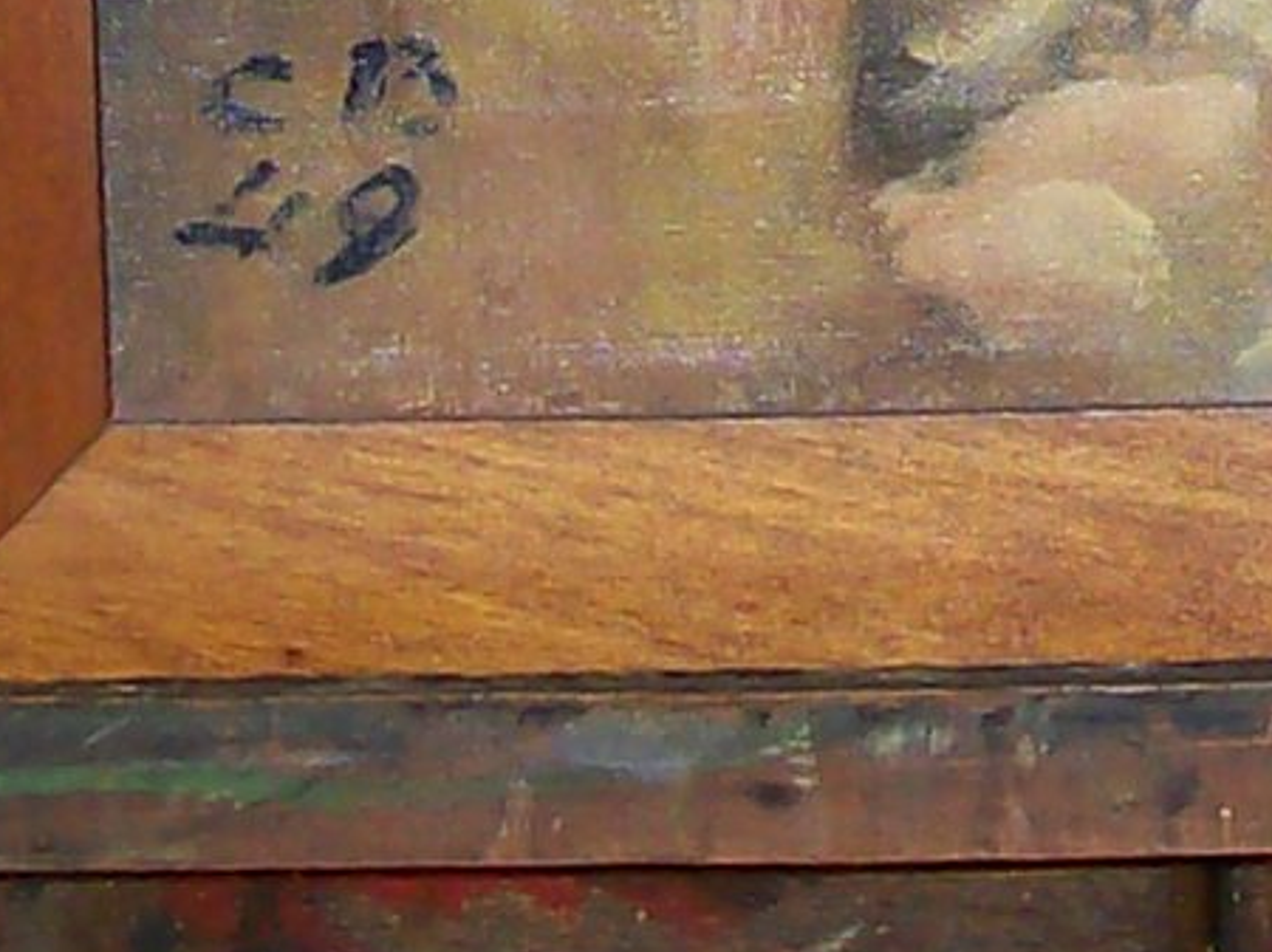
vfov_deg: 5.8
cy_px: -1322
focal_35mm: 246
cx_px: 1546
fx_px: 9035
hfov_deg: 8.0
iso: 80
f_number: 2.7
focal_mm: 6
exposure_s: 1/64
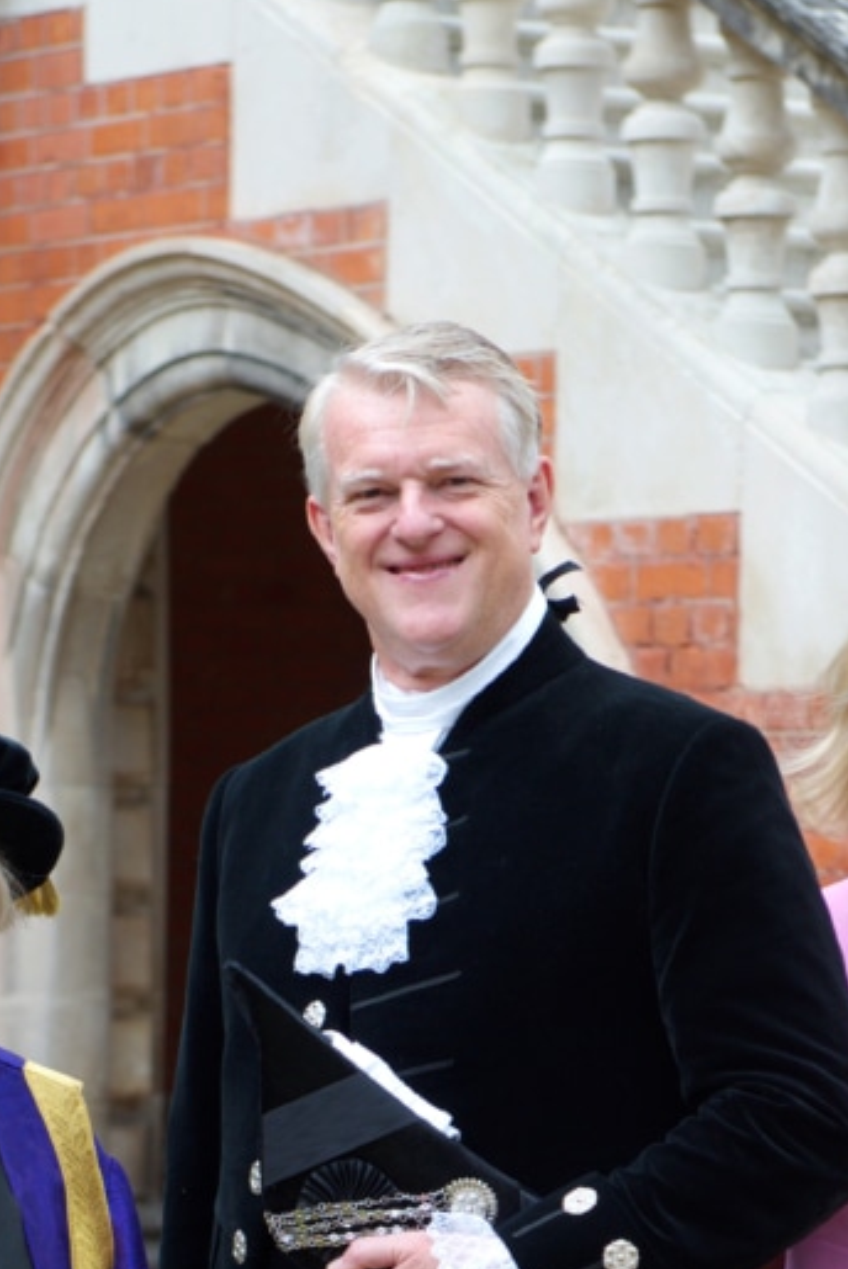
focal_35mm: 185
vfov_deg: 11.0
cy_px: 1343
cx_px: 361
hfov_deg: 7.4
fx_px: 6527
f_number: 5
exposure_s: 1/400
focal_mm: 62
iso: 200
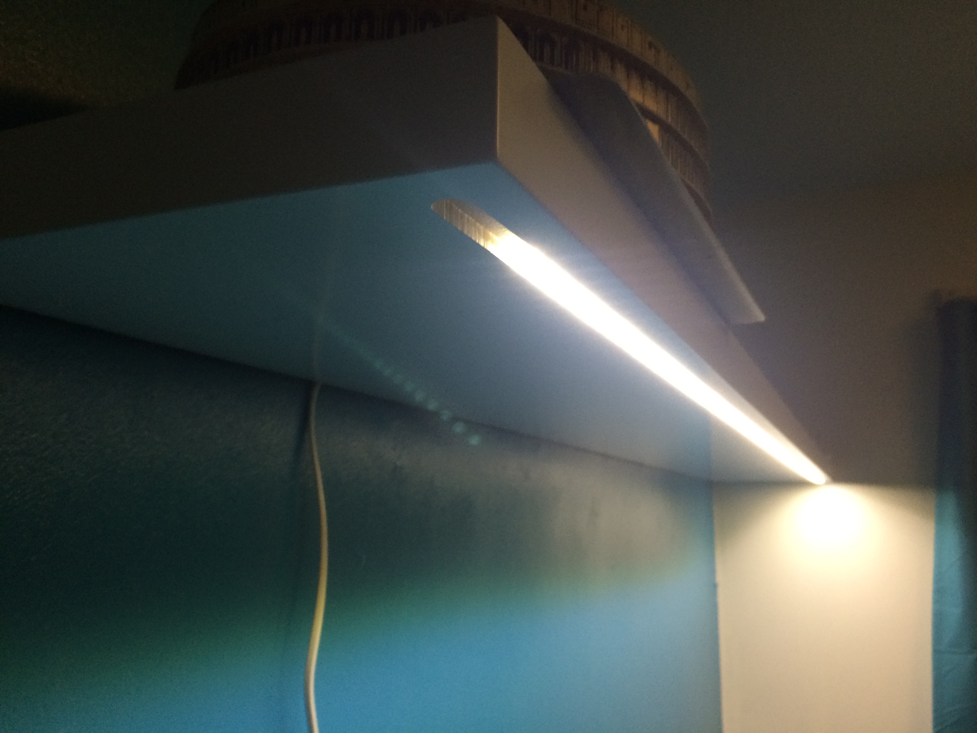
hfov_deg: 61.7
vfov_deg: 48.2
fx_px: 818
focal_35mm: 29
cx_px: 488
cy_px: 366
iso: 160
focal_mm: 4.15
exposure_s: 1/30
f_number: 2.2
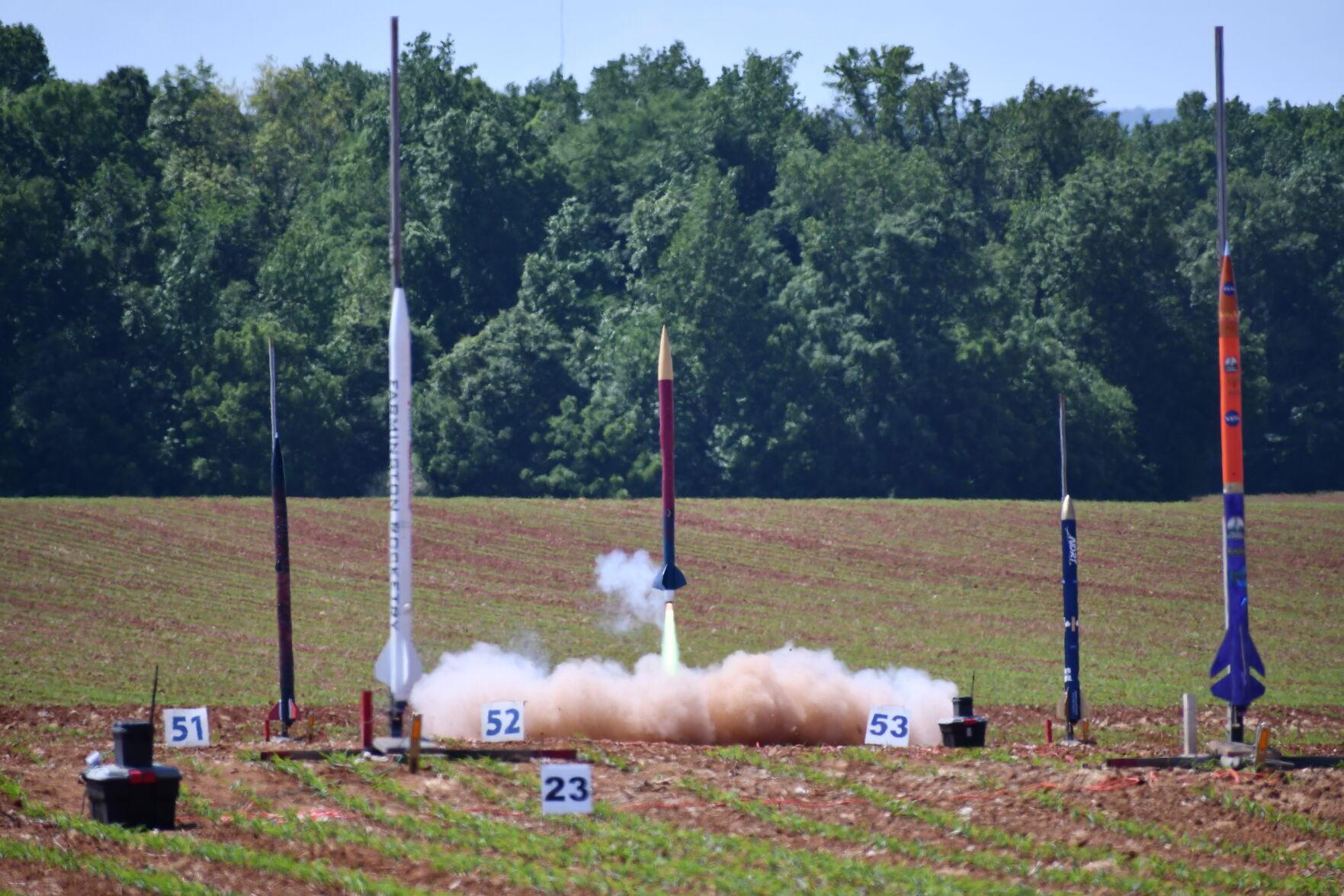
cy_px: 448
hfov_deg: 4.6
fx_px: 16797
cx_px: 672
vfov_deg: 3.1
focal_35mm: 450
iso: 400
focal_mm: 300
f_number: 6.3
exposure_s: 1/1600
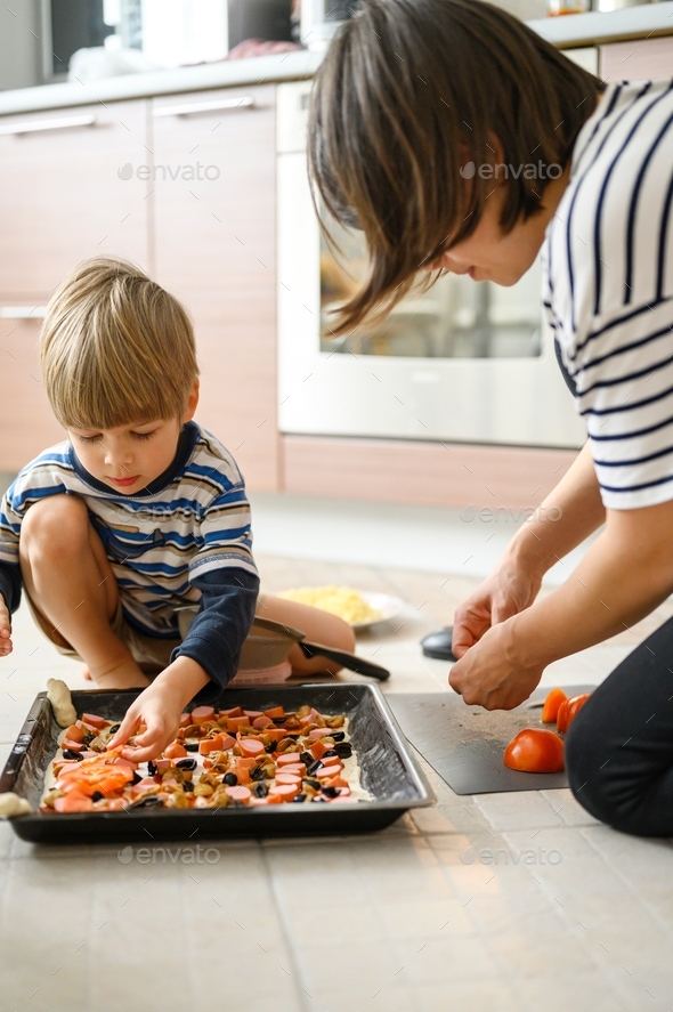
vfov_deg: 39.6
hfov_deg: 27.0
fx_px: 1404
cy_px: 506
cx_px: 336
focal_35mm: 50
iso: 800
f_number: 2.2
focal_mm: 50
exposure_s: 1/250
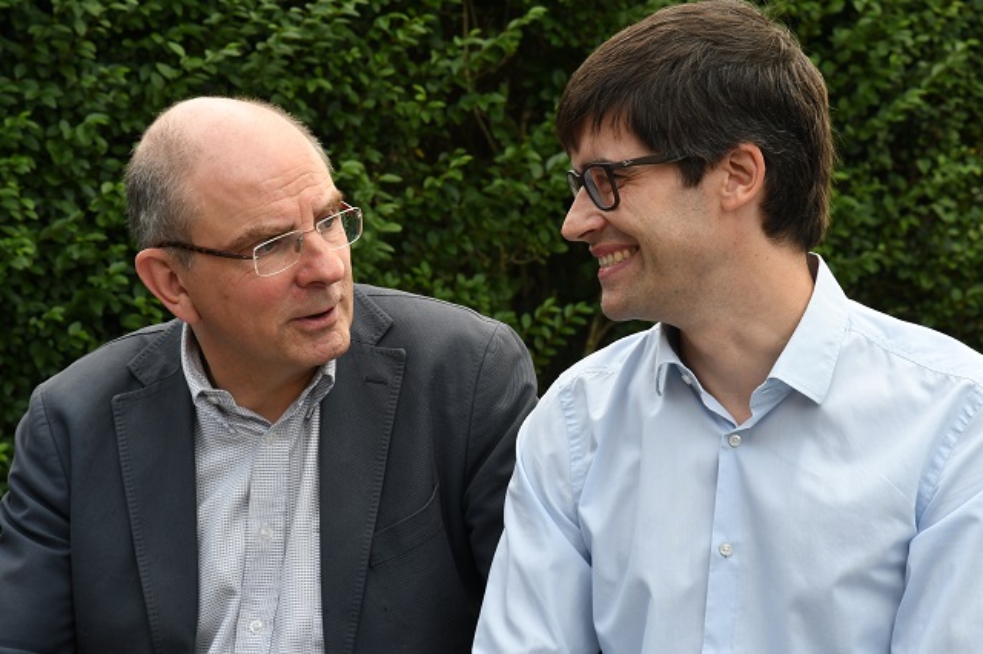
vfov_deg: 11.4
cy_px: 327
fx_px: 3275
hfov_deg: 17.1
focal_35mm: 120
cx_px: 492
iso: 500
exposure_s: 1/250
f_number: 9
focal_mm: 80
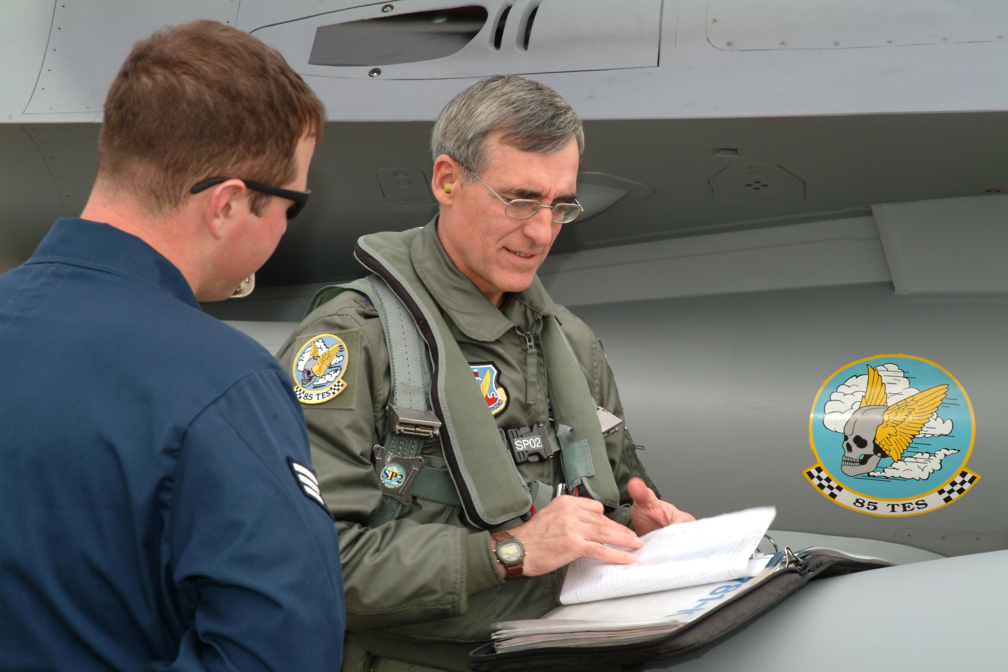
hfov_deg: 24.2
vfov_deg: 16.3
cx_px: 504
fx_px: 2352
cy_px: 336
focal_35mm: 84
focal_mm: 56
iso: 400
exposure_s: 1/125
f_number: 11
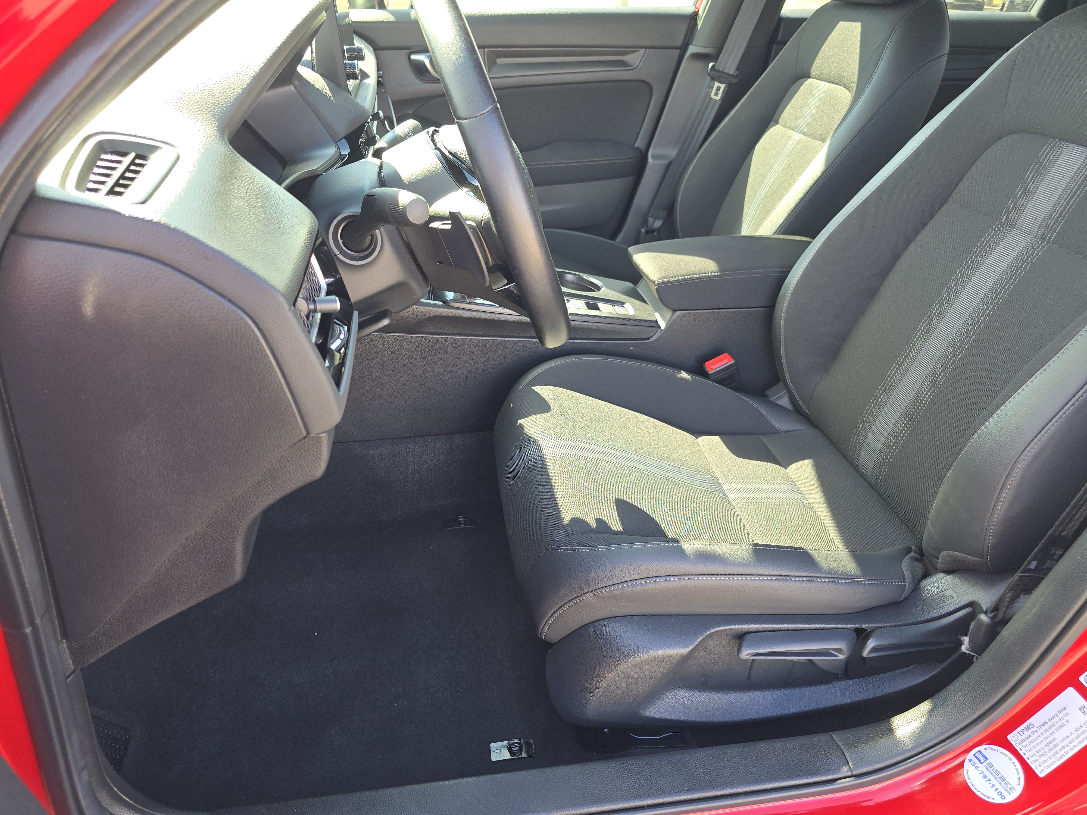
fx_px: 722
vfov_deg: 58.9
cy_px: 408
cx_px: 544
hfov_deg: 73.9
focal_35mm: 23
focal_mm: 6.3
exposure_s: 1/180
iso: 50
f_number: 1.7
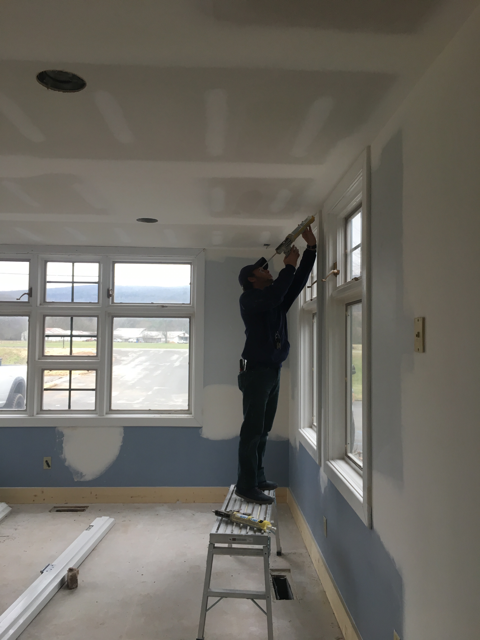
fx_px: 536
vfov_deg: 61.7
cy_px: 320
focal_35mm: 29
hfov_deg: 48.2
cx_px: 240
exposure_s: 1/60
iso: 32
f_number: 2.2
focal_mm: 4.15
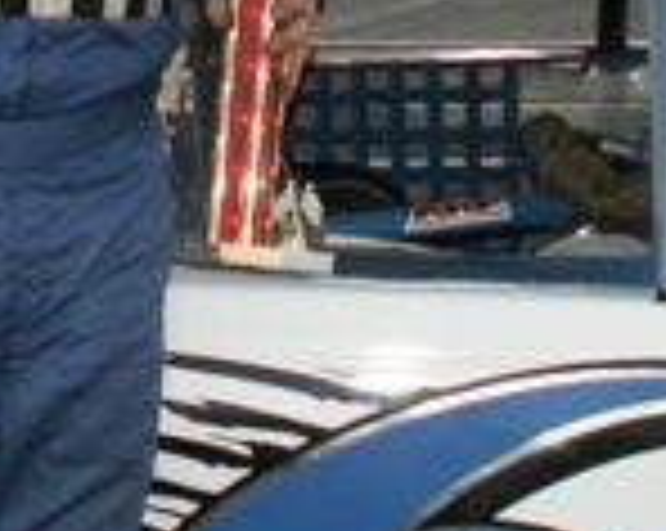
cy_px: -194
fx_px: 2913
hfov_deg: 13.0
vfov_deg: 10.2
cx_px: 140
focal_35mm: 148
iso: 50
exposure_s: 1/100
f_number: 2.8
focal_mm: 5.86
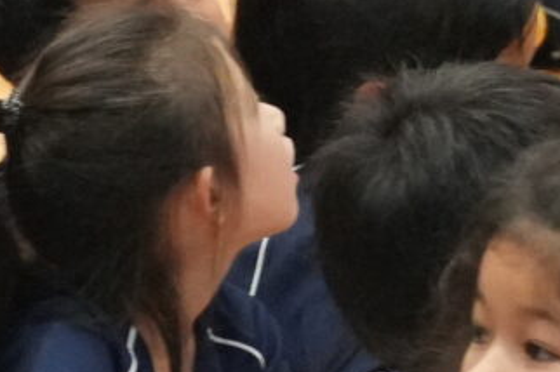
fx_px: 10228
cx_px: 1410
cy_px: -770
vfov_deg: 2.1
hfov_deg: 3.1
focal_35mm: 658
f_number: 5.6
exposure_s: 1/125
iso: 6400
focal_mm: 69
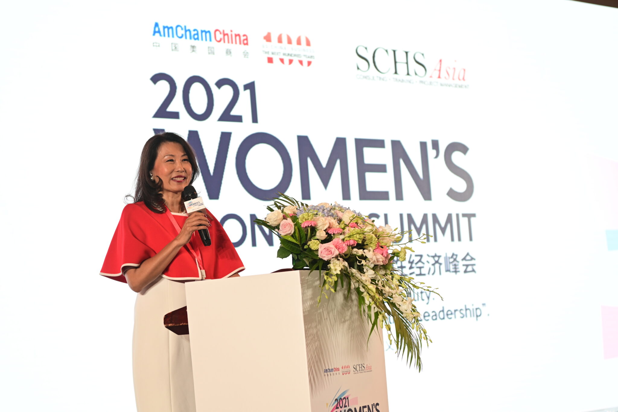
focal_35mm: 70
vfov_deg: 19.5
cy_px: 206
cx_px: 309
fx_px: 1201
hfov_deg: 28.8
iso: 800
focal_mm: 70
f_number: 4
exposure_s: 1/160
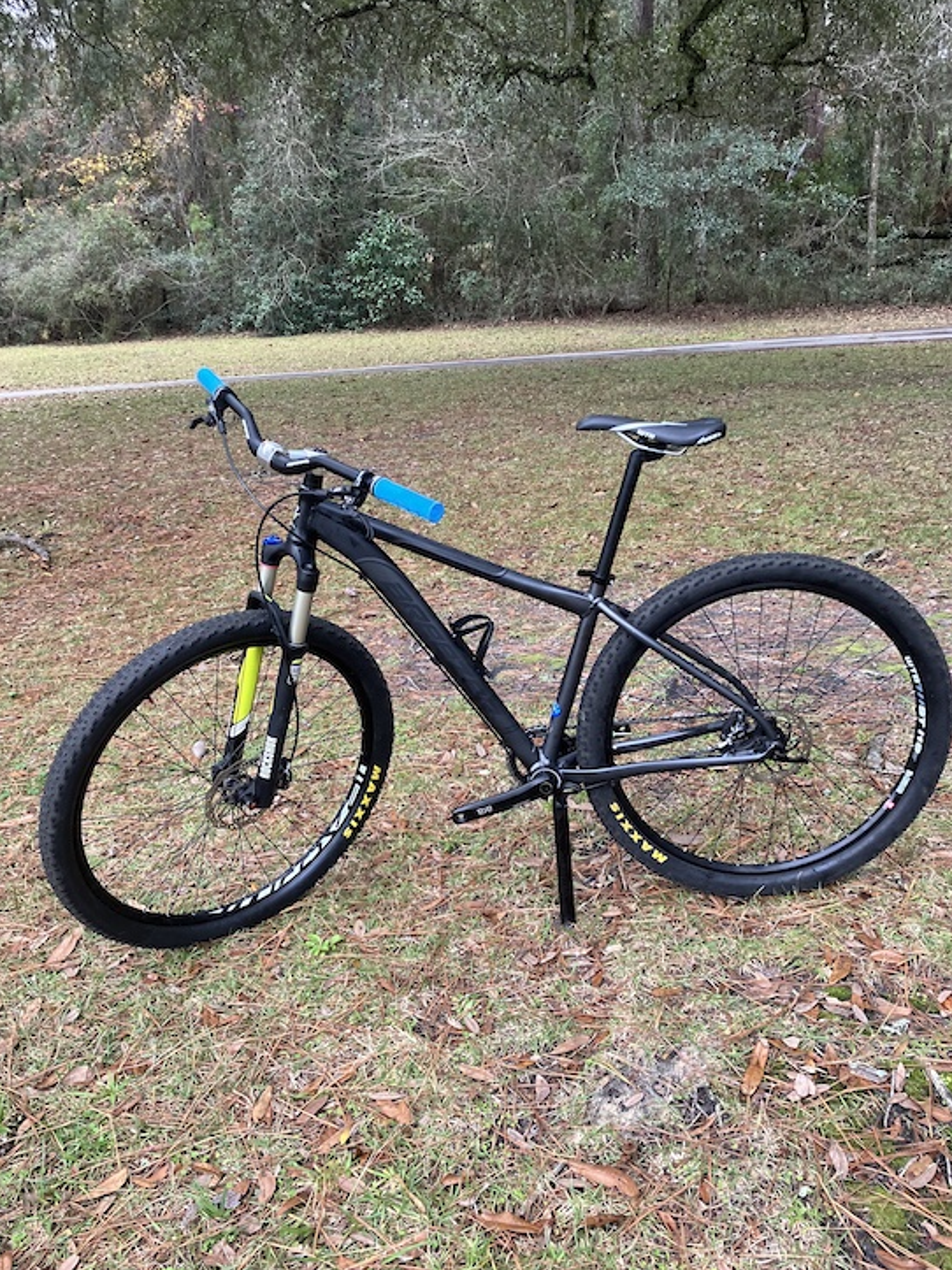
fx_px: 1137
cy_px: 636
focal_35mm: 31
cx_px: 497
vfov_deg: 58.4
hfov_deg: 45.4
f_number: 1.8
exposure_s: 1/117
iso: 80
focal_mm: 3.99
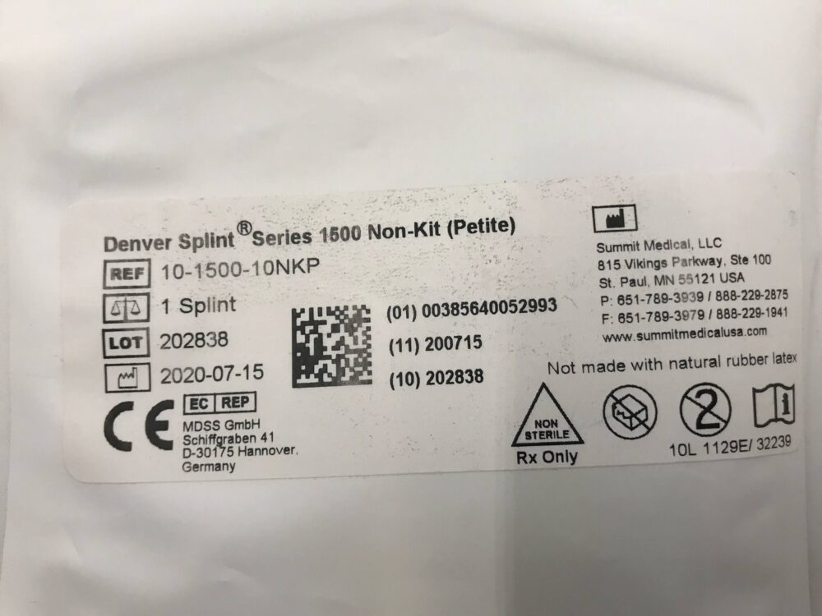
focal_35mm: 28
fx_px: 665
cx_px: 411
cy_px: 308
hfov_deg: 63.4
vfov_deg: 49.7
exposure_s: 1/30
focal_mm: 3.99
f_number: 1.8
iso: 20
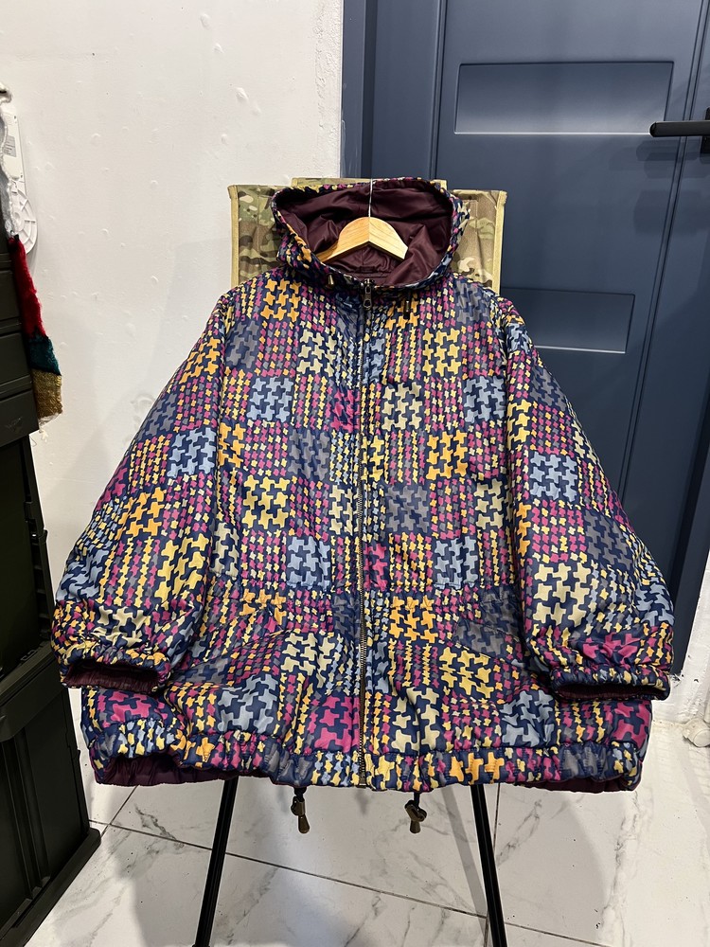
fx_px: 711
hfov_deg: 53.1
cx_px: 355
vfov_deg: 67.3
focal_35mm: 26
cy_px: 474
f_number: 1.5
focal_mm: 5.7
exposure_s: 1/60
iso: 160
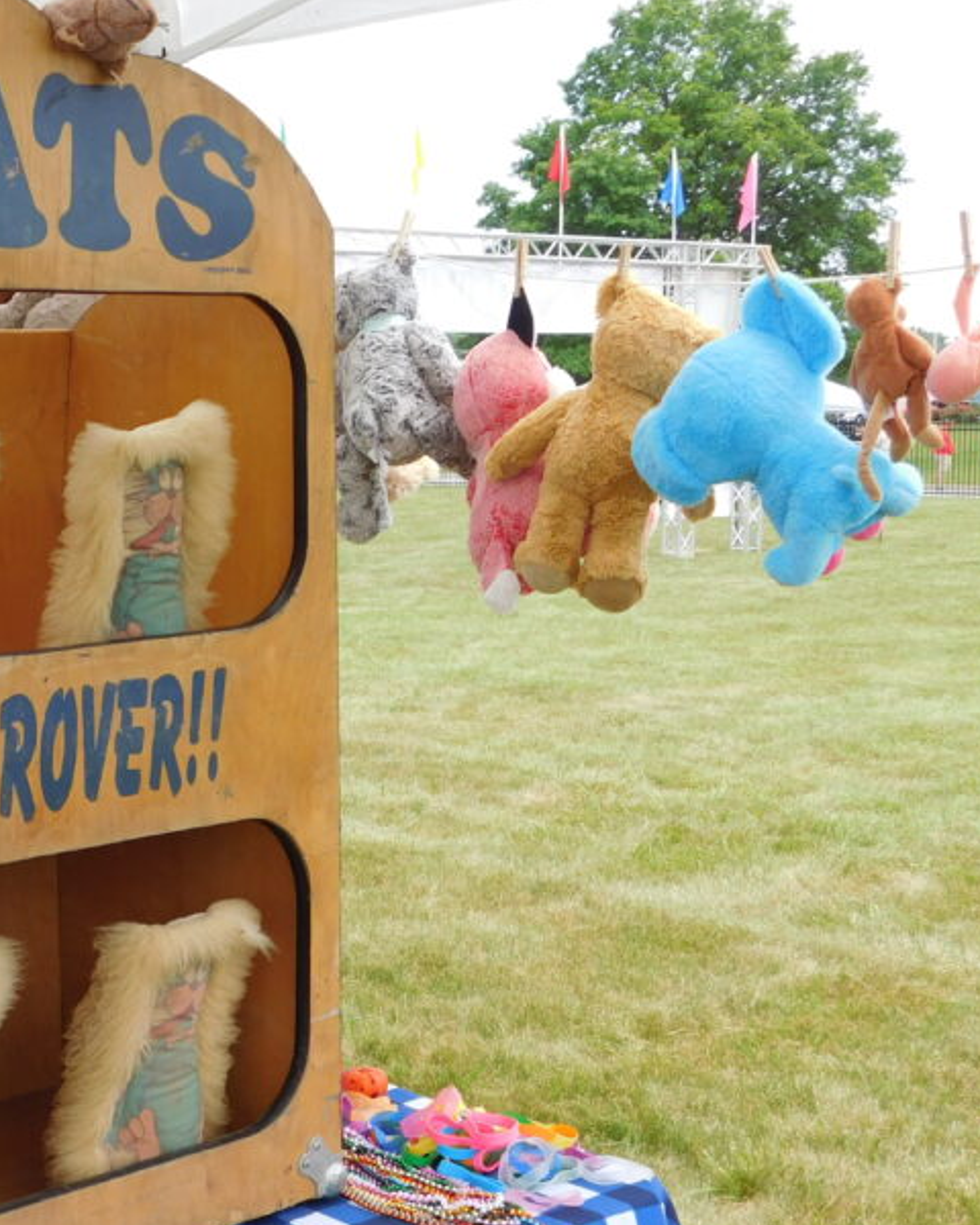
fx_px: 2175
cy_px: 696
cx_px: 29
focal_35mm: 60
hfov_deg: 24.4
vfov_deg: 31.4
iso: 125
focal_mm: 6.3
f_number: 3.5
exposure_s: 1/500
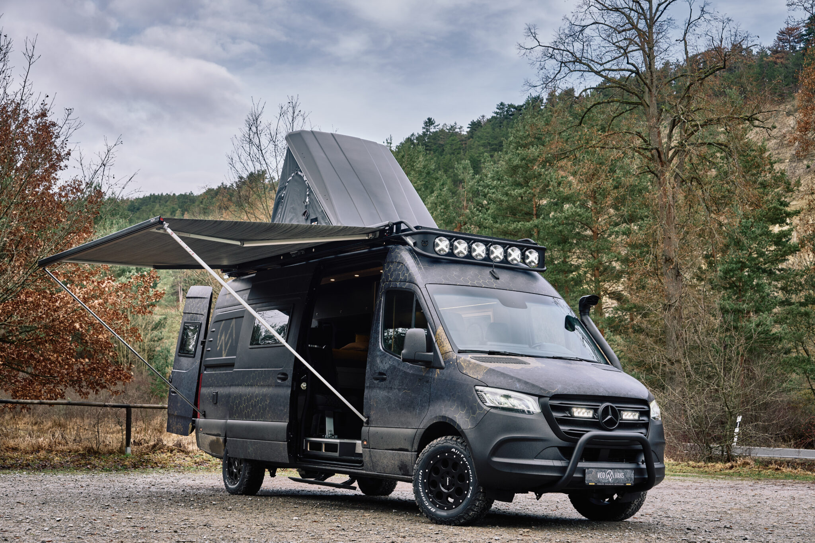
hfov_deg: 39.6
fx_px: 1132
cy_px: 272
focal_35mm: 50
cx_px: 408
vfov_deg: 27.0
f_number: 5
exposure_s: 1/200
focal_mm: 50
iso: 100
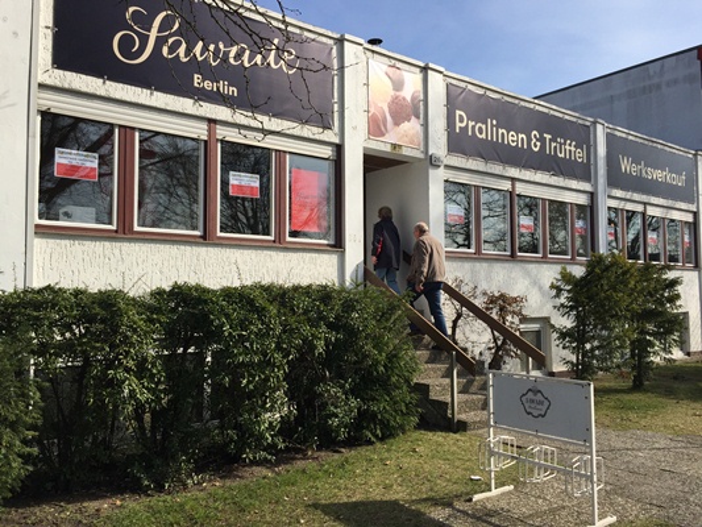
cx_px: 351
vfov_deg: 48.2
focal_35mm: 29
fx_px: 588
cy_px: 264
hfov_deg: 61.6
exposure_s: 1/1883
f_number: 2.2
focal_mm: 4.15
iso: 32
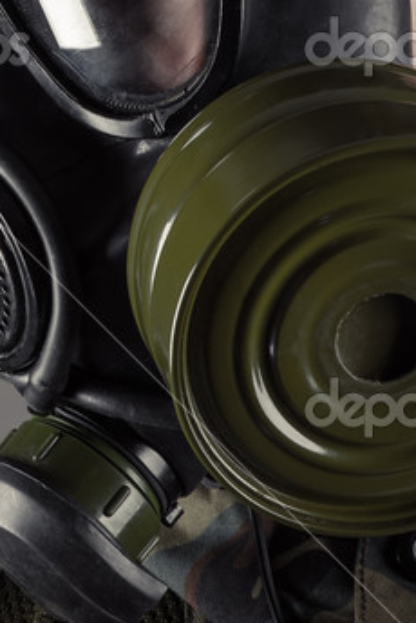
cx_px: -176
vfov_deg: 6.6
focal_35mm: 311
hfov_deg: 4.4
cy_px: 48
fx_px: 5390
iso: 100
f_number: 18
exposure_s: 1/160
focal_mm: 105
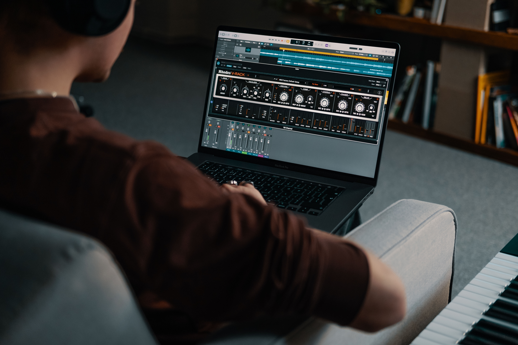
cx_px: 259
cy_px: 172
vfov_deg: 25.5
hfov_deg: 37.5
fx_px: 763
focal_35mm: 53
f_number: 2
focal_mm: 35
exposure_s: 1/250
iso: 1000
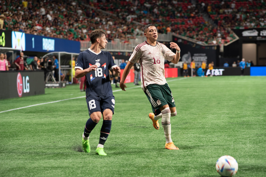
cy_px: 88
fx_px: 1072
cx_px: 133
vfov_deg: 9.5
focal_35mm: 145
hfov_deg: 14.1
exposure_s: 1/160
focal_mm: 145
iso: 720
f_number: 3.5
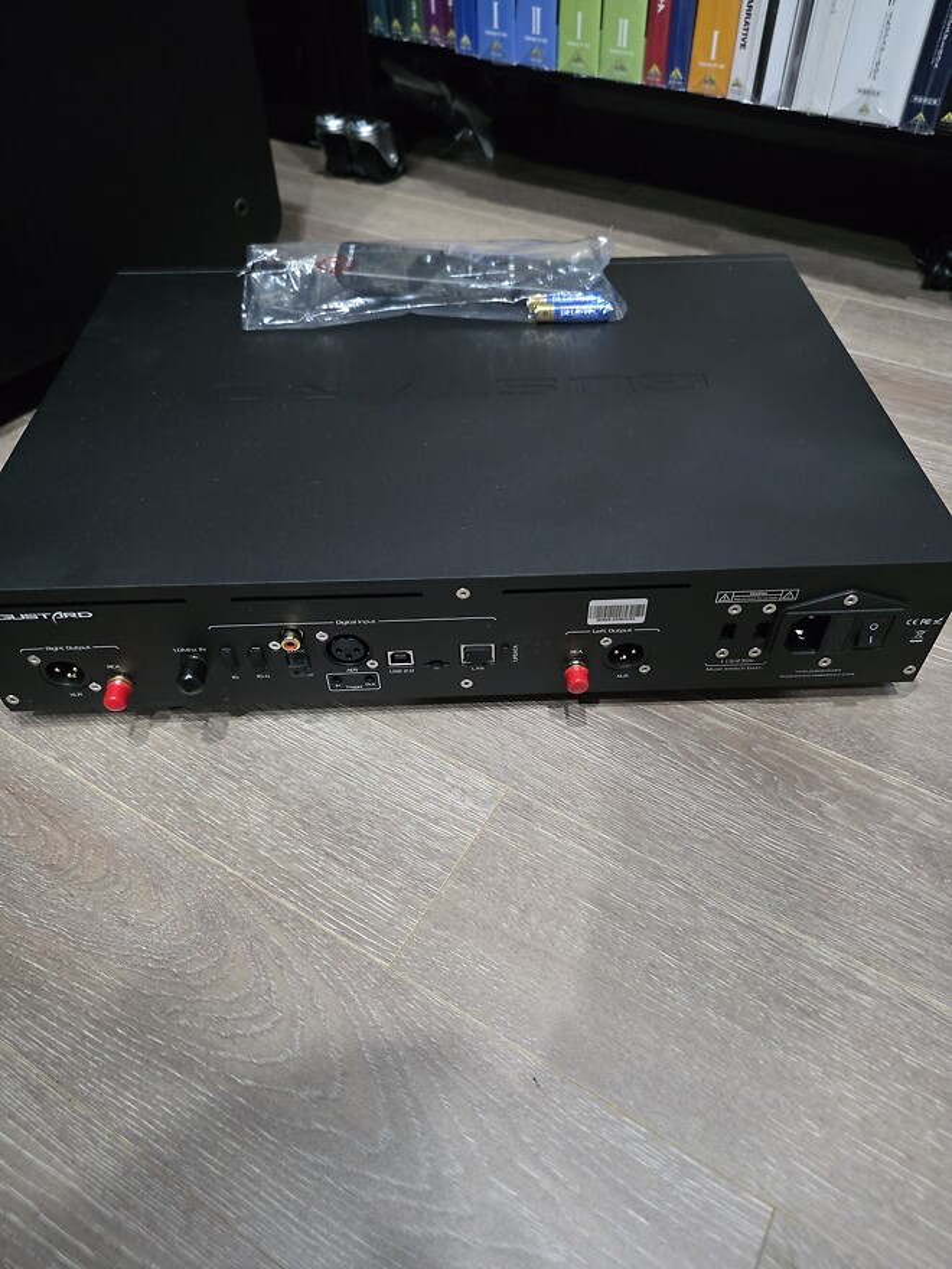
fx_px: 843
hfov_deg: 58.9
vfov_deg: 73.9
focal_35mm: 23
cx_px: 476
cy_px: 634
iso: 2000
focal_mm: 6.25
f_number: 1.7
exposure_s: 1/120
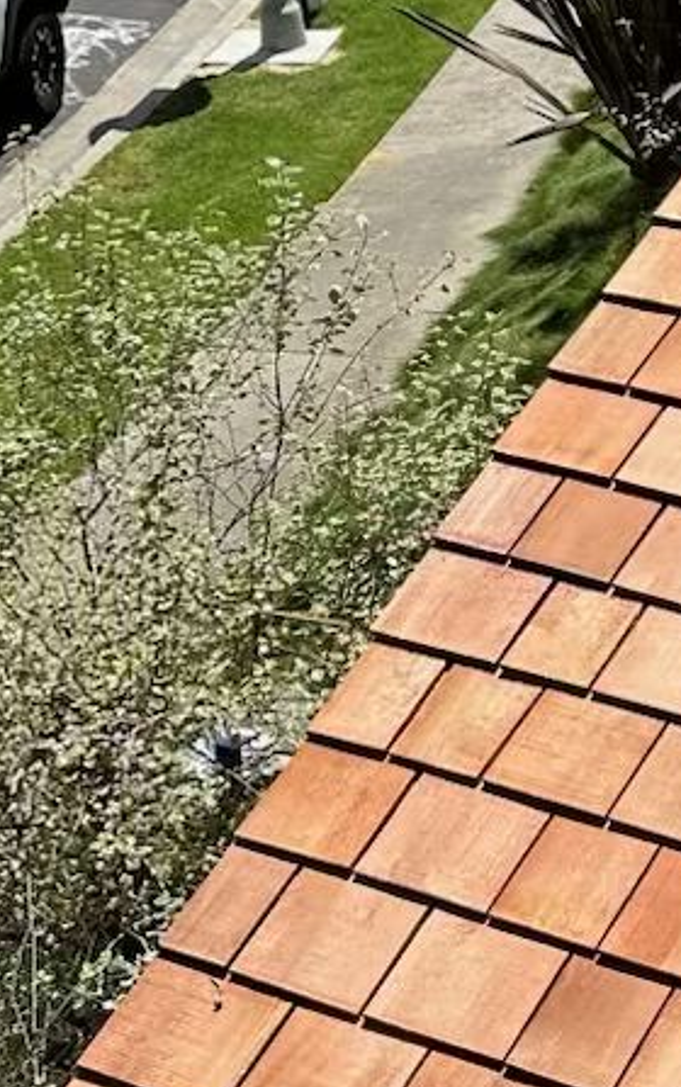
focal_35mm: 91
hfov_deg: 13.2
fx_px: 2698
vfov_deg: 22.7
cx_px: 1165
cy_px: 406
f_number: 1.78
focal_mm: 6.86
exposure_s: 1/4762
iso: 80
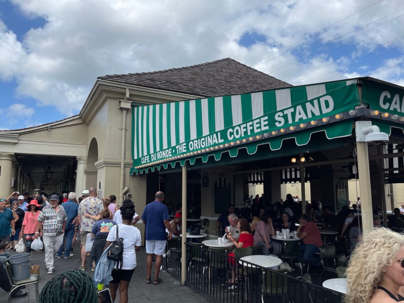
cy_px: 152
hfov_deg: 67.3
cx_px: 202
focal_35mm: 26
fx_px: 303
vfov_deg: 53.1
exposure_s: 1/3086
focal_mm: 5.1
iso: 32
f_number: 1.6
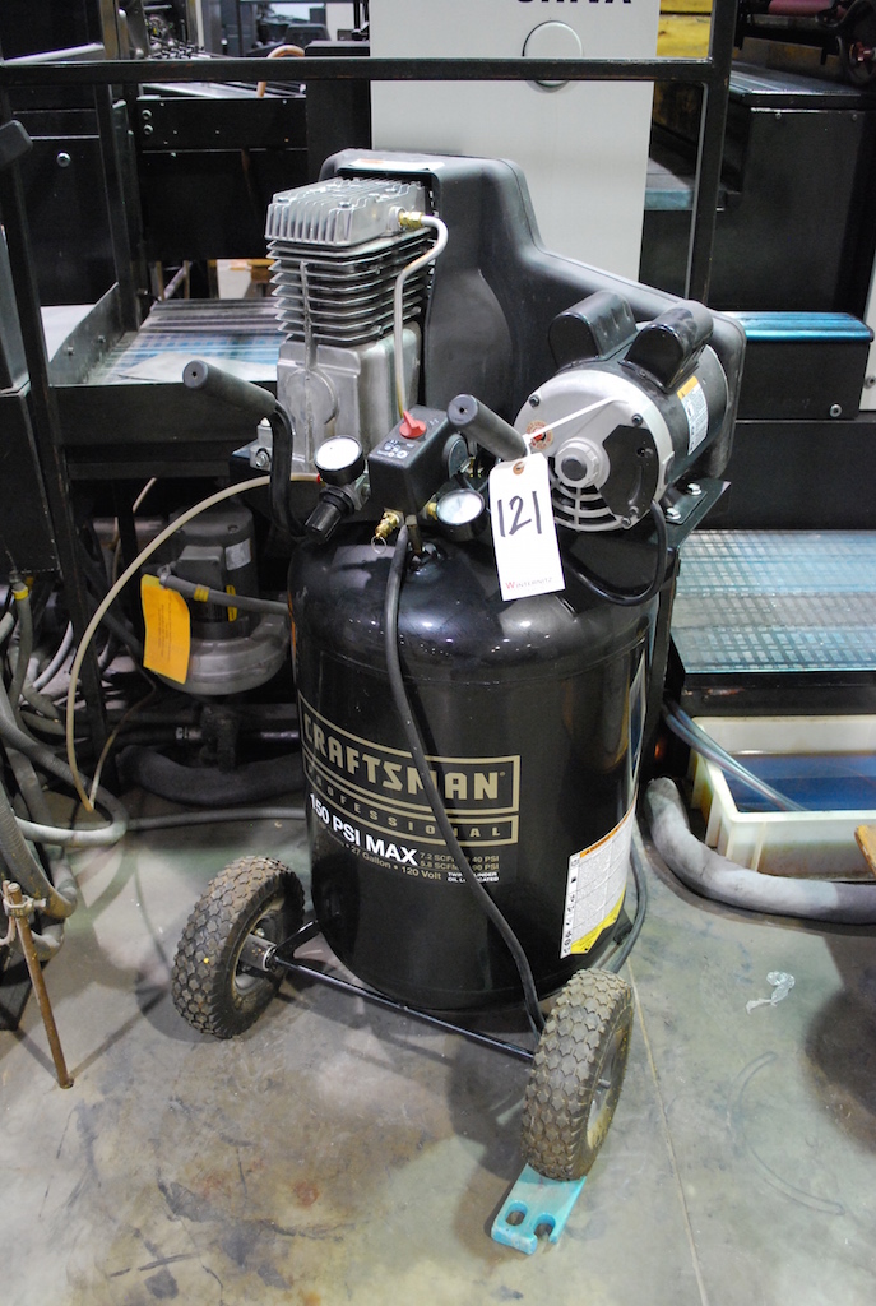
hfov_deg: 43.8
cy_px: 653
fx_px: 1090
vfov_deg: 61.8
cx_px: 438
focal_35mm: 30
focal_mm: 20
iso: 1600
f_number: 3.8
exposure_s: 1/30
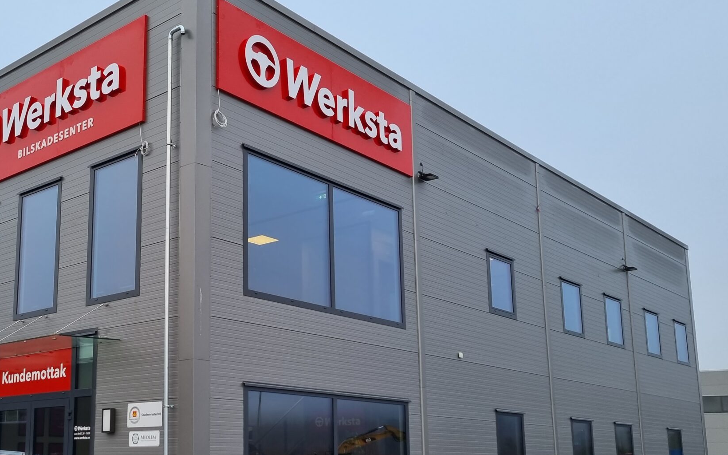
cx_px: 219
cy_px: 312
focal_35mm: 43
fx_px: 853
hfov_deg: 45.2
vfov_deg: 29.6
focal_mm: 5.4
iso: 50
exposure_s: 1/403
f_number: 1.8
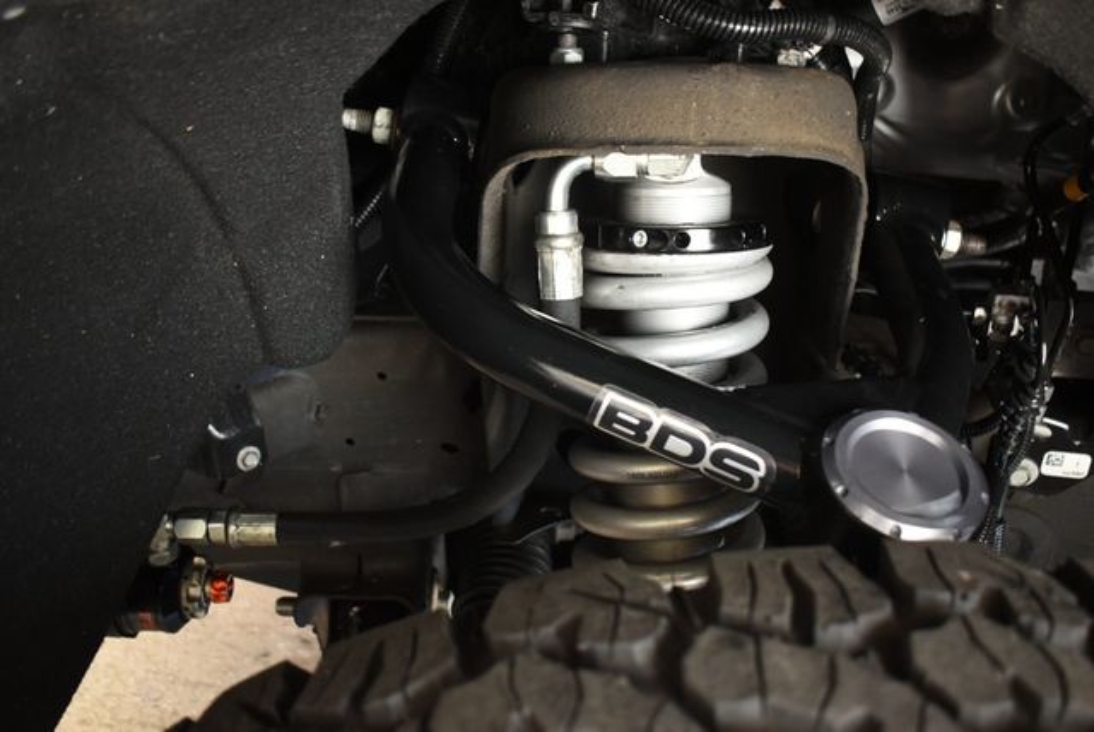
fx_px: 1095
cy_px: 366
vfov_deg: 36.9
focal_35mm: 36
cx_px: 547
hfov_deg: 53.1
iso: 800
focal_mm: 24
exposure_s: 1/2.5
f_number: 3.8
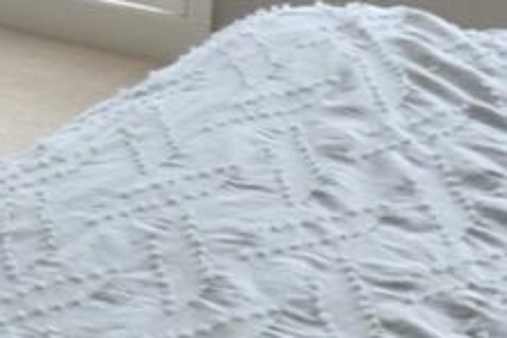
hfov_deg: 9.6
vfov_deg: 6.8
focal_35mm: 187
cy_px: -569
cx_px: -770
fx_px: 2633
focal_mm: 5.4
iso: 125
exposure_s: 1/50
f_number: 1.8
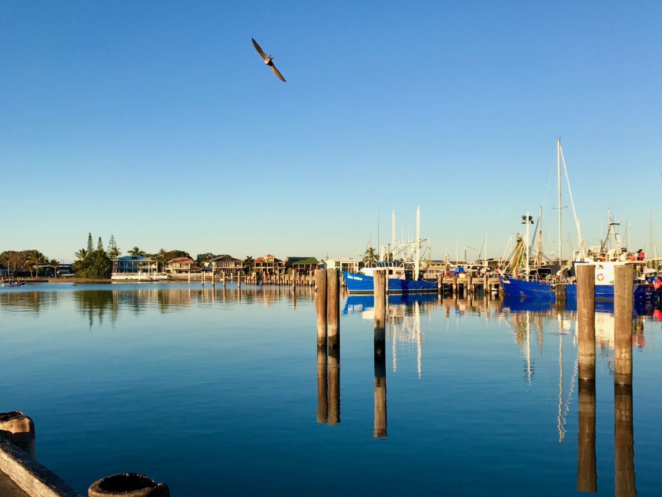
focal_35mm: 32
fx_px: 612
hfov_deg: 56.6
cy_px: 284
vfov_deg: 44.0
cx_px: 378
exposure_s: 1/1473
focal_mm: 3.99
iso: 20
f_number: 1.8
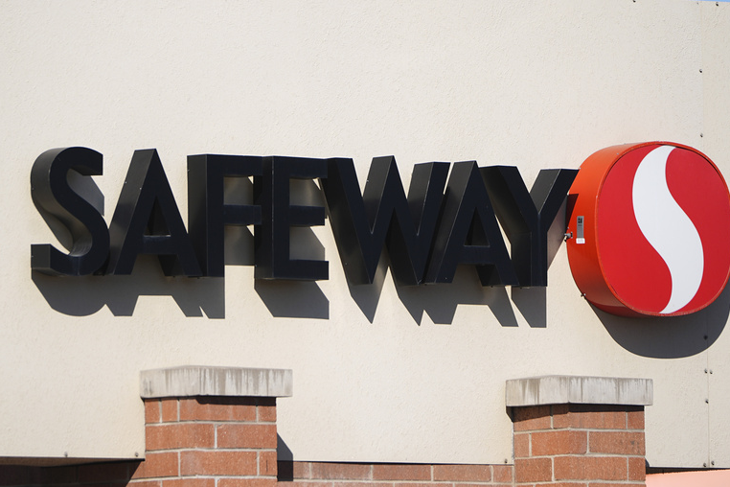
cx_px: 328
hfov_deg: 4.4
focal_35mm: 469
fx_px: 9510
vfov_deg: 2.9
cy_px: 266
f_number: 5.6
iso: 200
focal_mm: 349
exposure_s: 1/1600
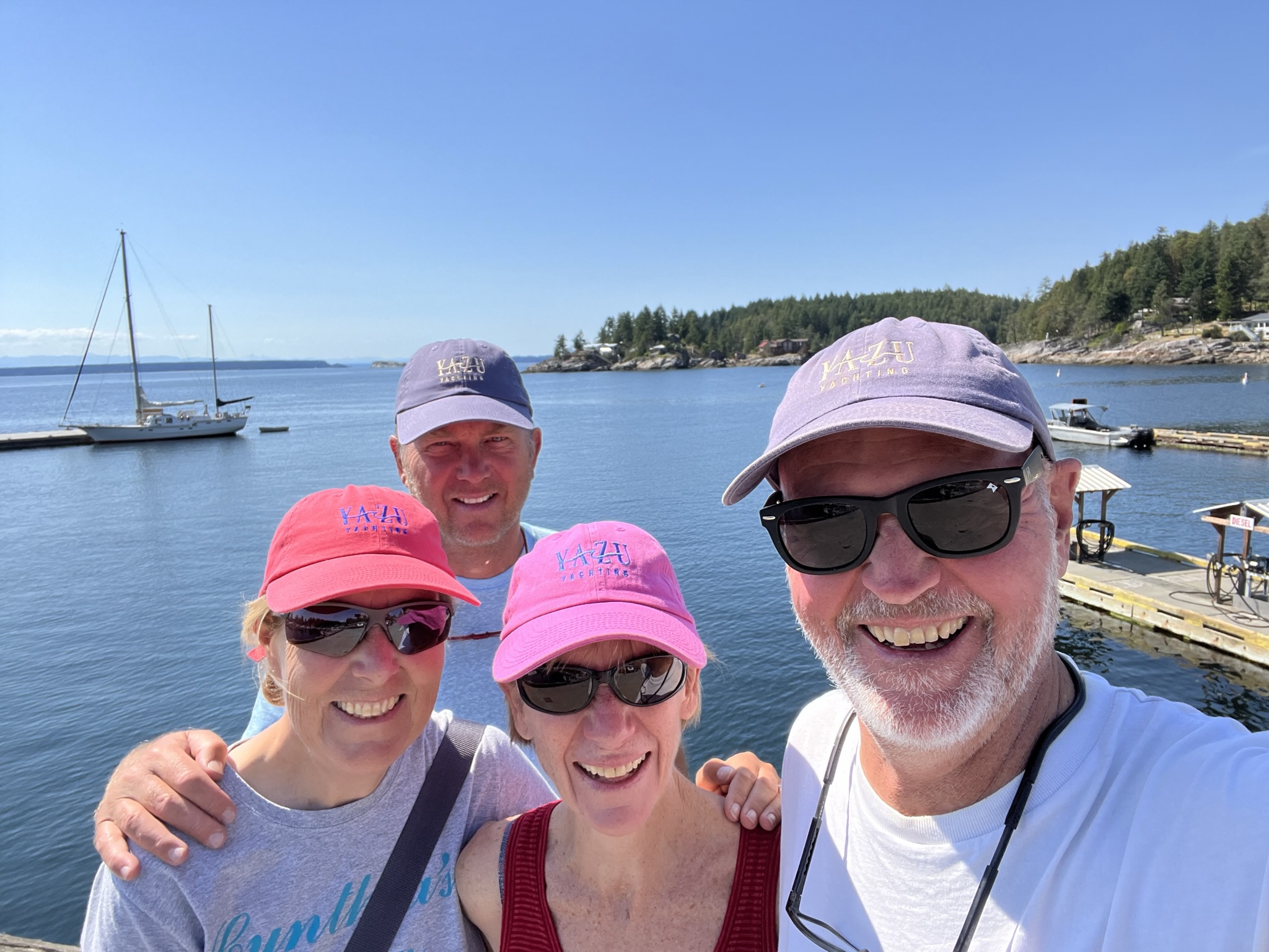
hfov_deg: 73.9
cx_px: 634
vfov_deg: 58.9
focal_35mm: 23
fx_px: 843
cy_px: 476
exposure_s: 1/581
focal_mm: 2.71
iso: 32
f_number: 2.2
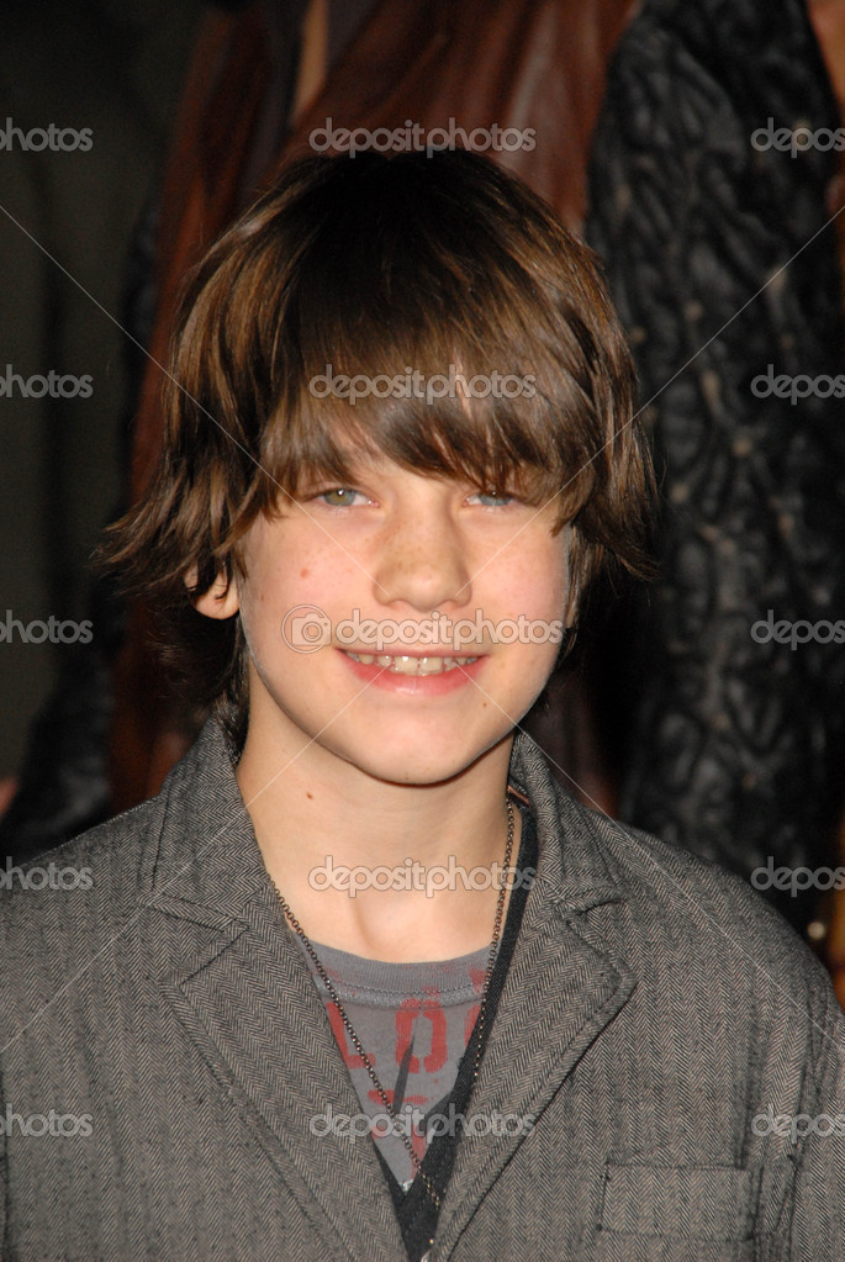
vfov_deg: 6.9
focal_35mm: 300
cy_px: 631
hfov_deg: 4.6
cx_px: 422
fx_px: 10530
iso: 640
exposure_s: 1/250
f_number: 9
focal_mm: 200
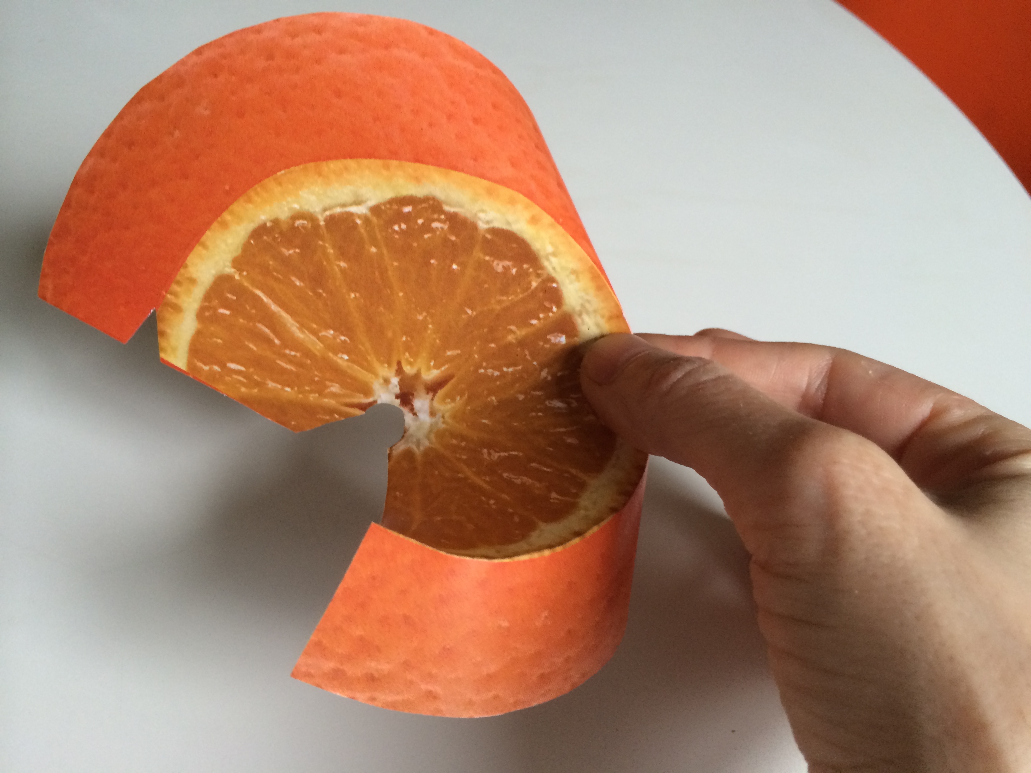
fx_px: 894
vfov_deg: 46.8
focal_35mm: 30
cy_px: 386
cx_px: 516
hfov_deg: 60.0
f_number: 2.2
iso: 64
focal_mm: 4.12
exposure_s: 1/30
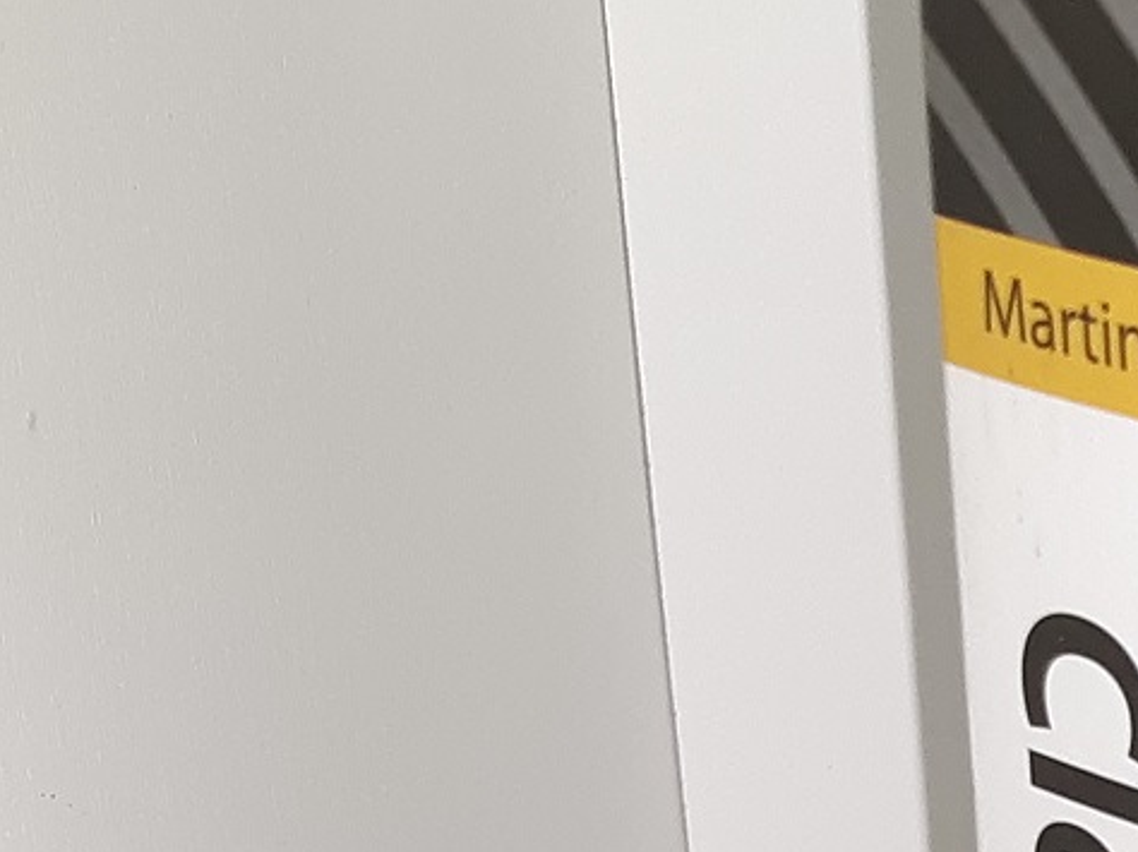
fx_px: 4009
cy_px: 1337
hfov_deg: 14.7
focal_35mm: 122
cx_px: 1858
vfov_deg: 11.6
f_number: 1.7
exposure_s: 1/120
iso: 50
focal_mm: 3.7
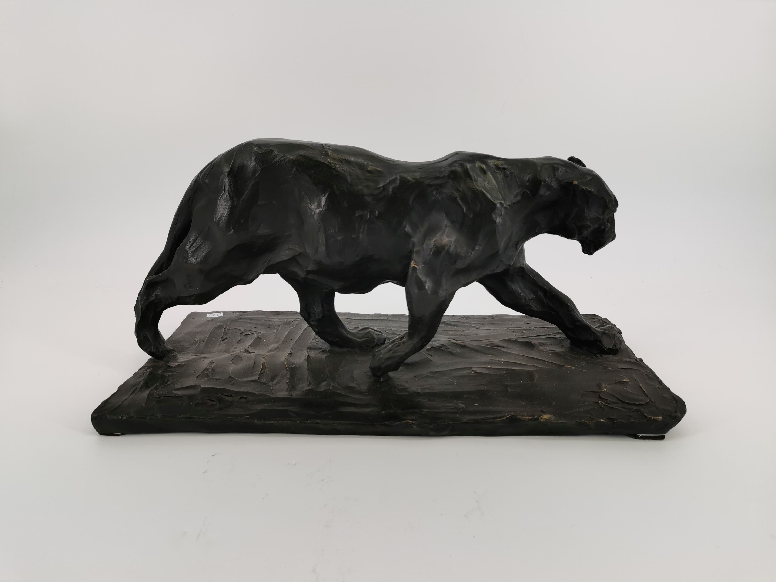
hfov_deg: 65.3
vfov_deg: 51.4
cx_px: 388
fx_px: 605
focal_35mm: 27
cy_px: 291
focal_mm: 5.56
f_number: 1.6
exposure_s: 1/277
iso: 50
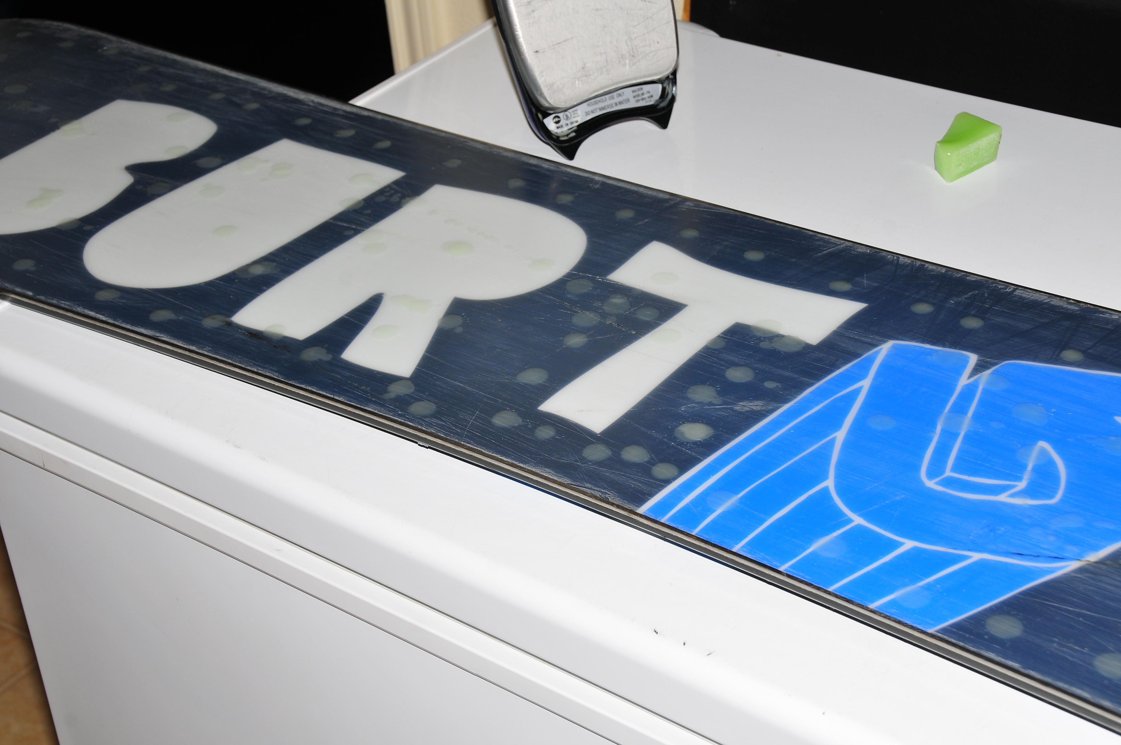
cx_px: 560
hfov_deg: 30.5
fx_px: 2053
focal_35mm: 66
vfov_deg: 20.6
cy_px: 372
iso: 200
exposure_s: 1/250
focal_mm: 44
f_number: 9
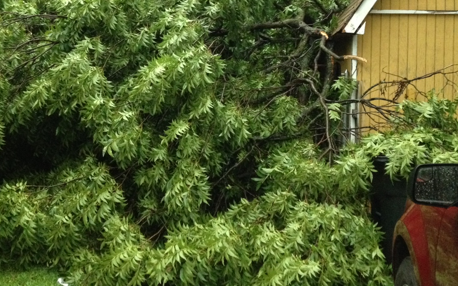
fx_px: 662
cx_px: 192
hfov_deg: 38.1
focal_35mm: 53
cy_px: 62
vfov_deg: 24.1
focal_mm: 4.28
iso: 400
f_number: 2.4
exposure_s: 1/15
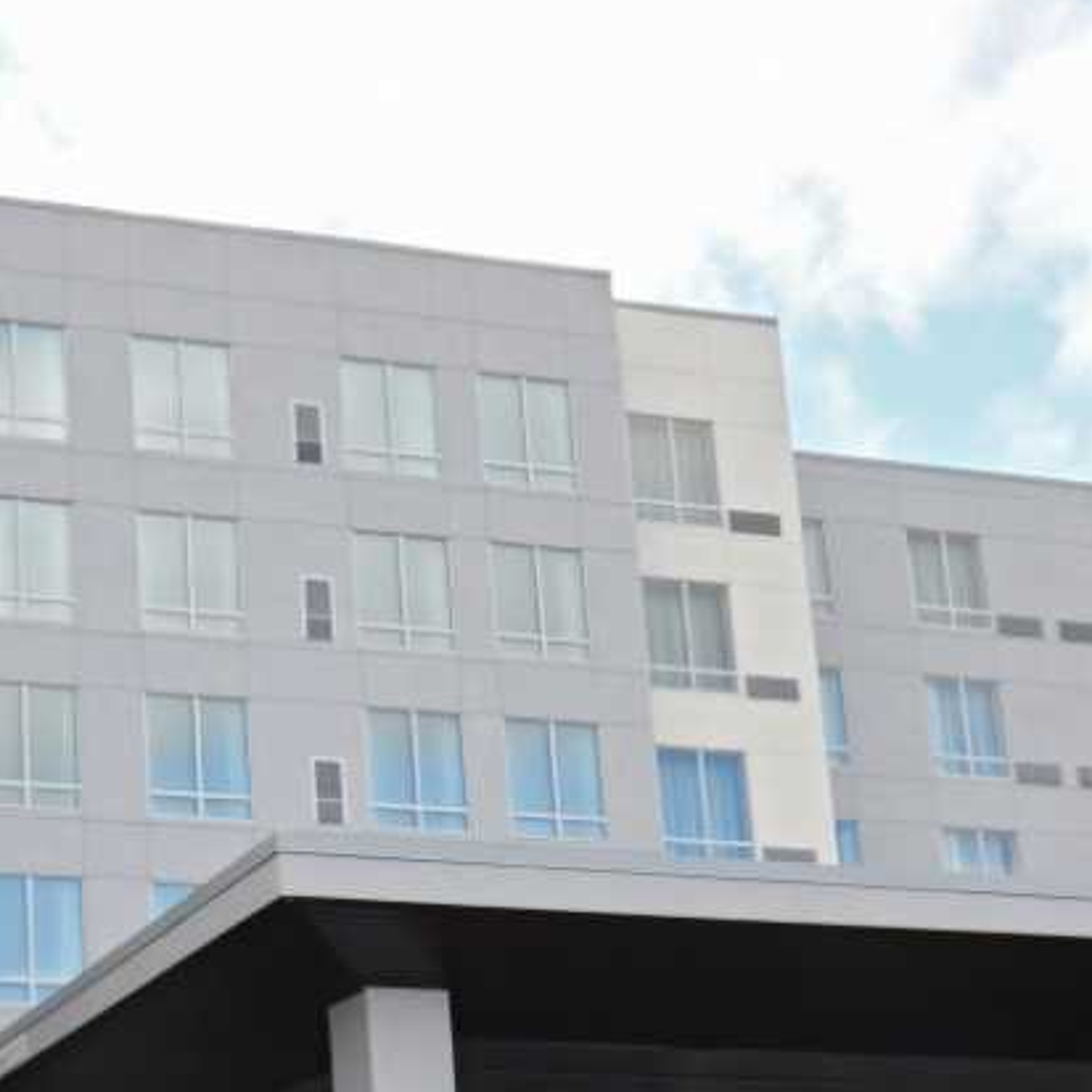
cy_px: 1017
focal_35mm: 59
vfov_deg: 27.8
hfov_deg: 26.3
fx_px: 2106
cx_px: -172
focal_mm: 14
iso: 1000
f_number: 18
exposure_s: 1/100
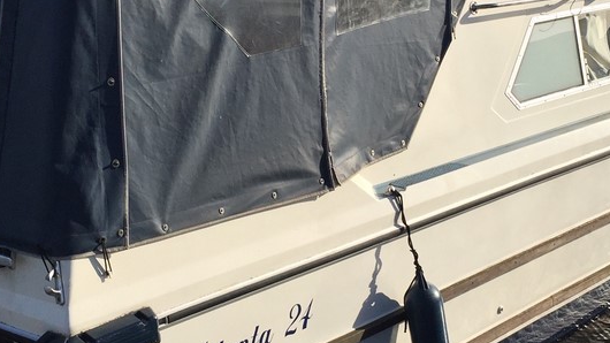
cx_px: 356
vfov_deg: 19.7
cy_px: 128
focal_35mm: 61
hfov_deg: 34.3
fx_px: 987
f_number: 2.2
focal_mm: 4.15
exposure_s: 1/2825
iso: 32
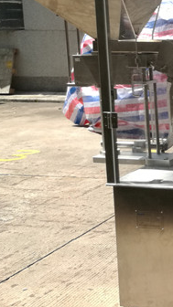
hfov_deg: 14.2
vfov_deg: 29.8
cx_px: 354
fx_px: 571
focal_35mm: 70
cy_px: 85
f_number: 2
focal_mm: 4.04
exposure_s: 1/649
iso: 50
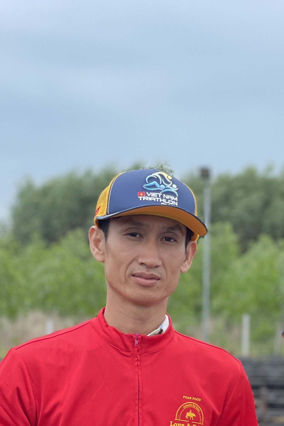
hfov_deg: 10.9
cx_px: 342
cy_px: 358
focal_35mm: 123
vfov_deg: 16.5
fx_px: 1455
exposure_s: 1/773
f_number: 2
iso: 32
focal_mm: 6
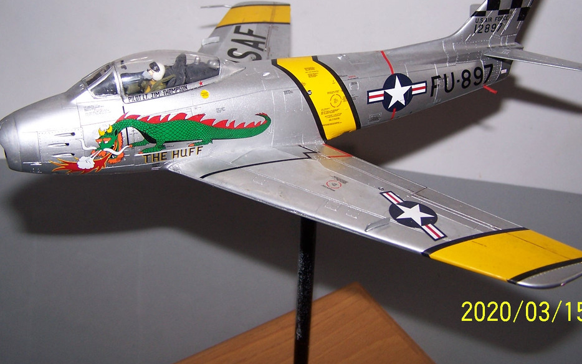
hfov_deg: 43.5
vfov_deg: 27.9
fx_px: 730
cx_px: 293
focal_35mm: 46
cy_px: 132
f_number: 2.8
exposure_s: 1/60
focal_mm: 6.3
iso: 80
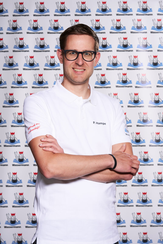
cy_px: 122
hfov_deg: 13.4
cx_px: 82
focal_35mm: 102
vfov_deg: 20.0
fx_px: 692
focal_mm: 102
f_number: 4
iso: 125
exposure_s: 1/200
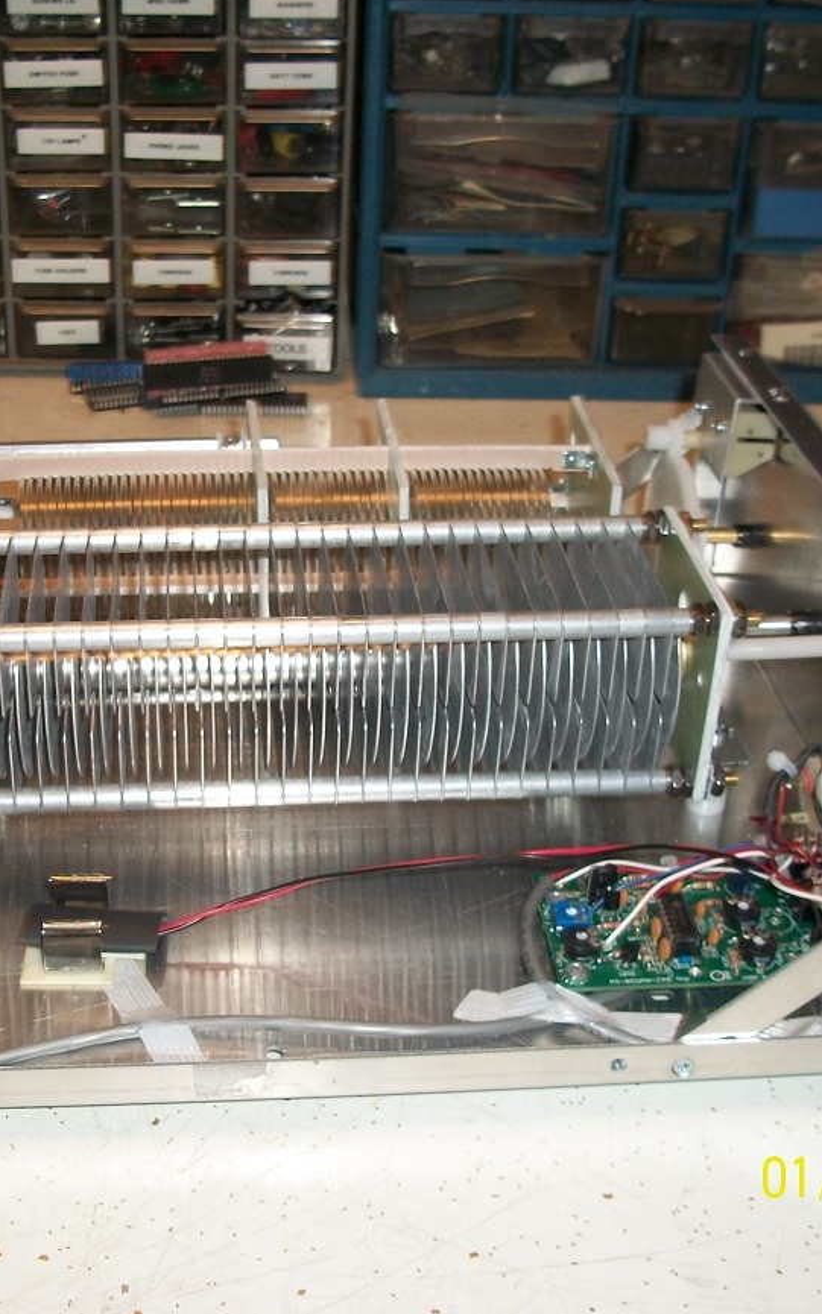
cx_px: 232
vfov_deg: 43.5
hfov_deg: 27.7
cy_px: 658
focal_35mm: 46
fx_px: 1648
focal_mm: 5.7
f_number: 2.9
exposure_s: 1/30
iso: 80
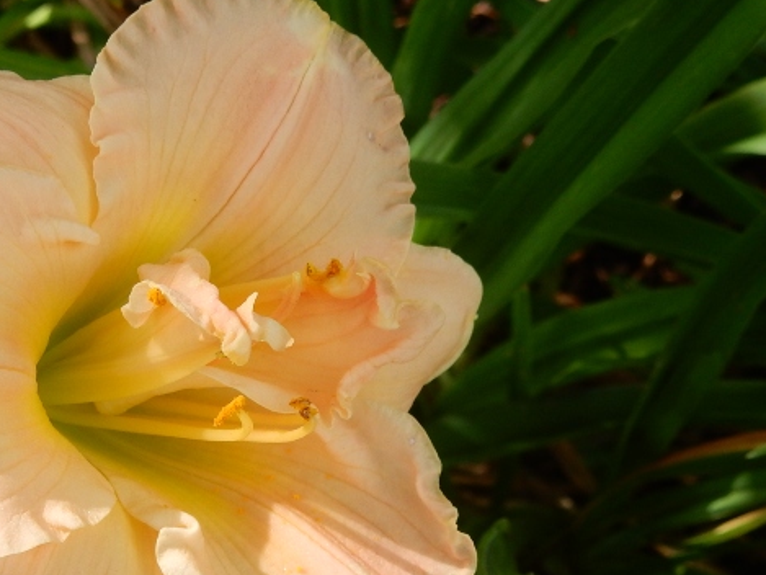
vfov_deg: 16.9
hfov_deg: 22.4
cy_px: 390
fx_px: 1926
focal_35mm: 87
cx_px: 238
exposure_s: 1/100
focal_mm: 9
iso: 125
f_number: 4.5
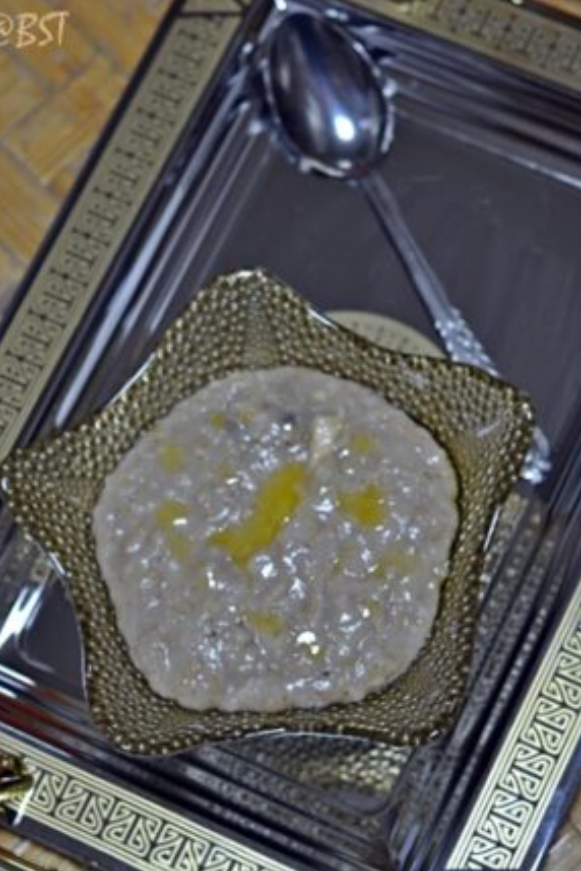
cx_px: 288
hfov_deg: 14.1
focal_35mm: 97
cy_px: 490
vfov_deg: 21.0
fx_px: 2348
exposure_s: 1/60
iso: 400
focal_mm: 50
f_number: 3.2
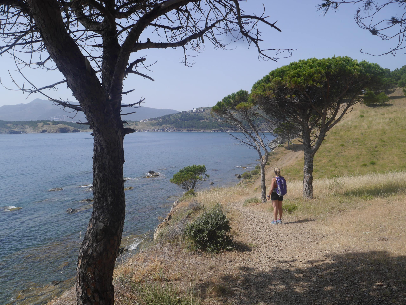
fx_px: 329
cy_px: 152
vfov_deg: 49.8
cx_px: 203
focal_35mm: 28
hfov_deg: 63.4
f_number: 8
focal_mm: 14
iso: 160
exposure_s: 1/400
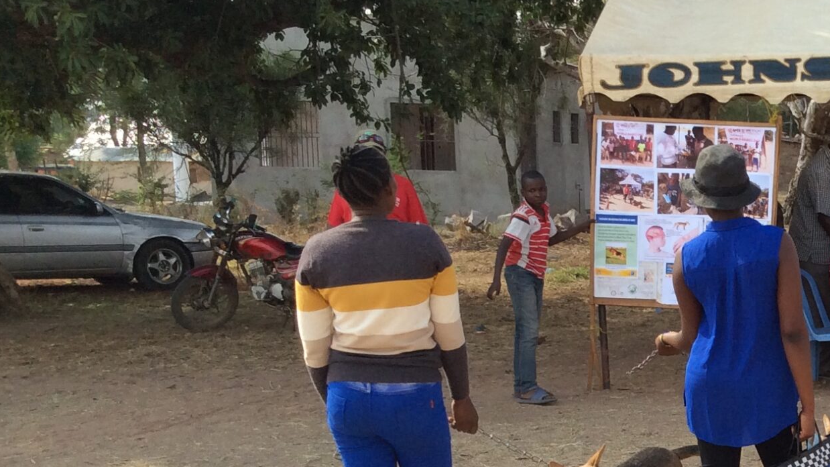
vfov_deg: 16.4
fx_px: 1584
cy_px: 464
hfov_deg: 27.5
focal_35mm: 72
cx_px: 845
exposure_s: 1/596
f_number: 2.4
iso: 32
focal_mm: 3.3
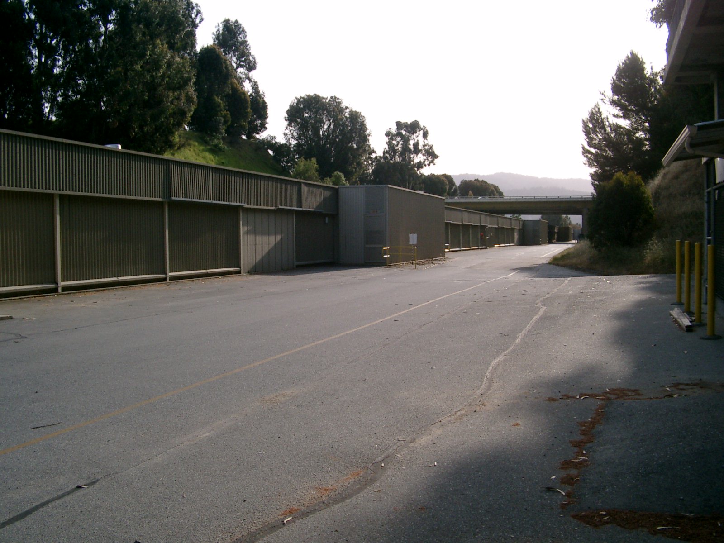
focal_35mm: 37
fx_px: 774
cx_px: 362
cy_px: 272
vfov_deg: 38.7
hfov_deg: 50.1
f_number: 5
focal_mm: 7.6
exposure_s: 1/500
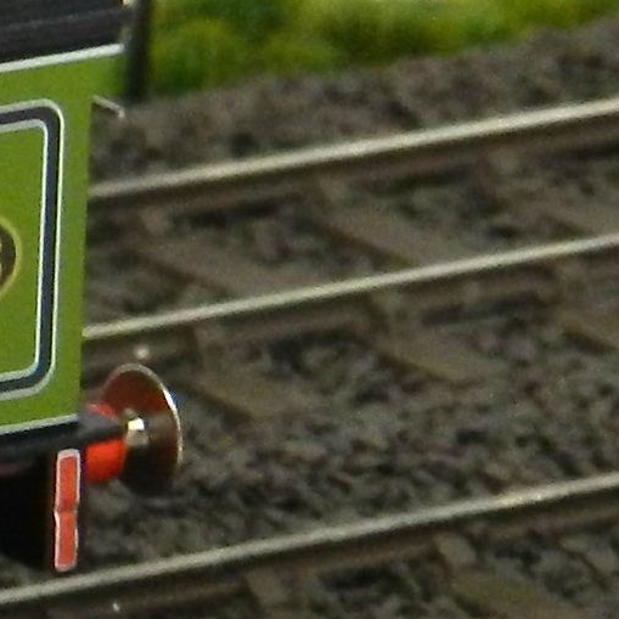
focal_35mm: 528
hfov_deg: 3.2
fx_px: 10682
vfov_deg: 3.3
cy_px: 415
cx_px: -1283
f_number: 4.8
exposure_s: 1/25
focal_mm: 13.5
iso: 400
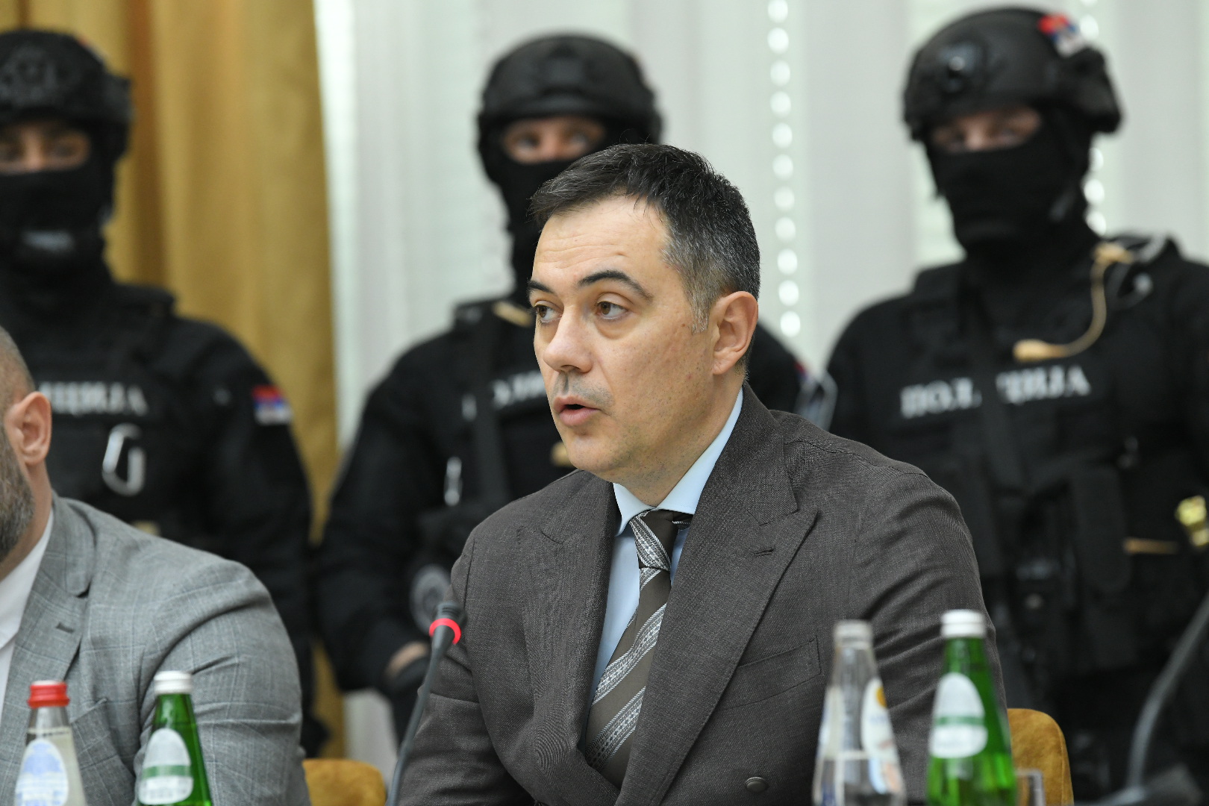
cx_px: 604
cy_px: 403
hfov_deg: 10.3
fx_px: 6716
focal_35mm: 200
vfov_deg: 6.9
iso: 3200
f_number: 4.5
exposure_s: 1/200
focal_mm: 200
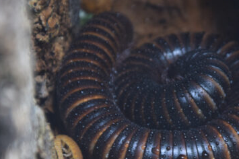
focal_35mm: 341
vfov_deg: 4.0
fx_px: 2262
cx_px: 196
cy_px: 92
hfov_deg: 6.0
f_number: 5.6
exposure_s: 1/60
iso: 1000
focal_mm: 105
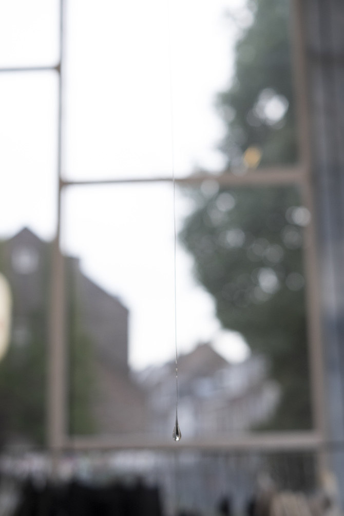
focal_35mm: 53
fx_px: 760
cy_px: 258
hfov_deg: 25.5
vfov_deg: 37.5
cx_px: 172
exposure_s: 1/340
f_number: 2.5
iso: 800
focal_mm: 35
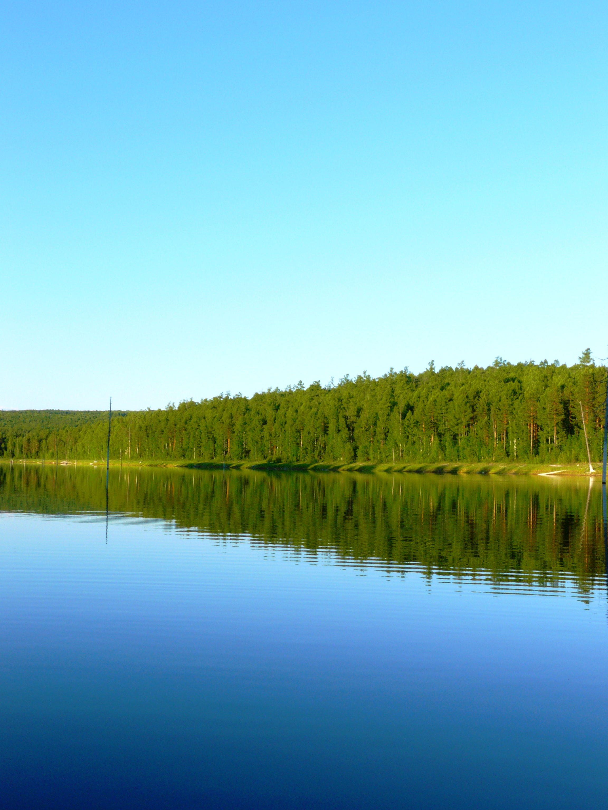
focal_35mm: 41
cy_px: 405
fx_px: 960
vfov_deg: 45.8
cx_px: 304
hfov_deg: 35.1
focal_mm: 6.9
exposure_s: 1/50
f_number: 8
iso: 100
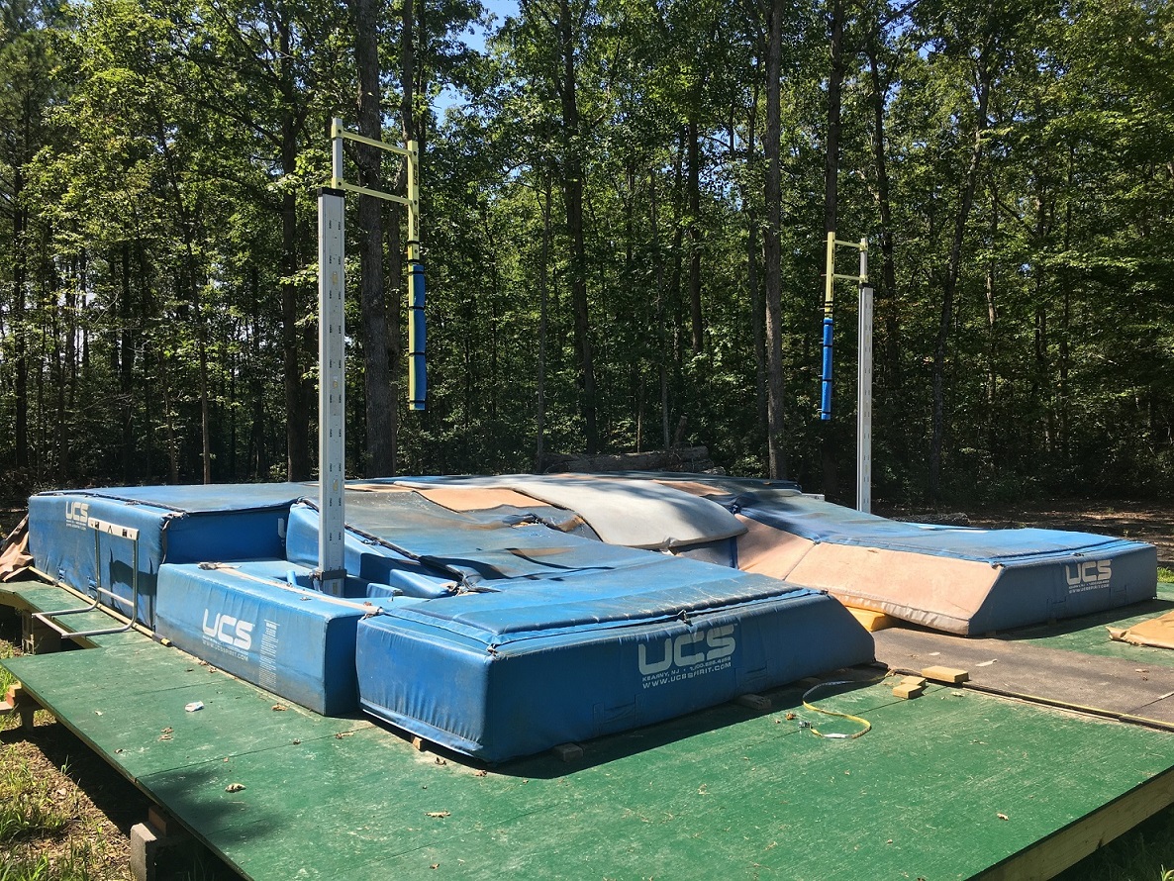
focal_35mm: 29
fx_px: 984
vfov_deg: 48.2
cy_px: 440
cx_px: 587
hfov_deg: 61.6
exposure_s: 1/663
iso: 25
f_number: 2.2
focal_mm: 4.15
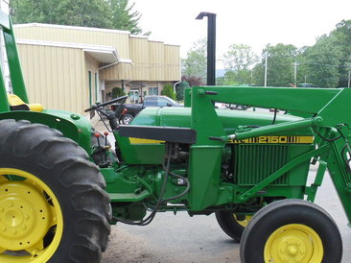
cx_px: 199
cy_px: 169
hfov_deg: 34.9
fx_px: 557
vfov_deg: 26.4
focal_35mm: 55
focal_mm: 6.6
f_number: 4
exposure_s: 1/90
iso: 100
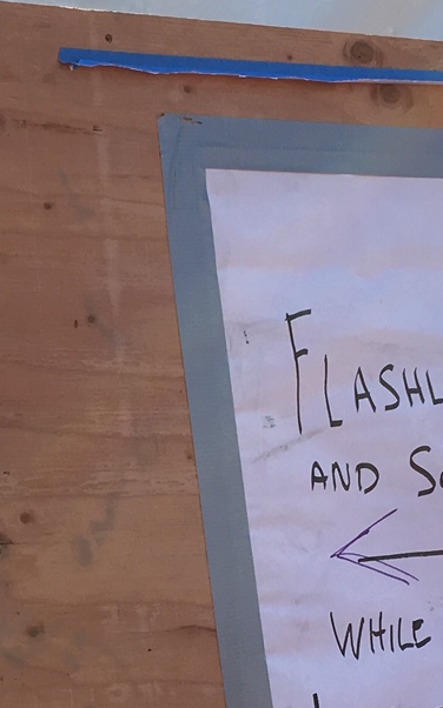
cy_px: 595
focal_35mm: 103
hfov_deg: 12.5
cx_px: -12
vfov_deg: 19.9
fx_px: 1991
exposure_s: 1/674
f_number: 2.2
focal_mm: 4.15
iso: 25
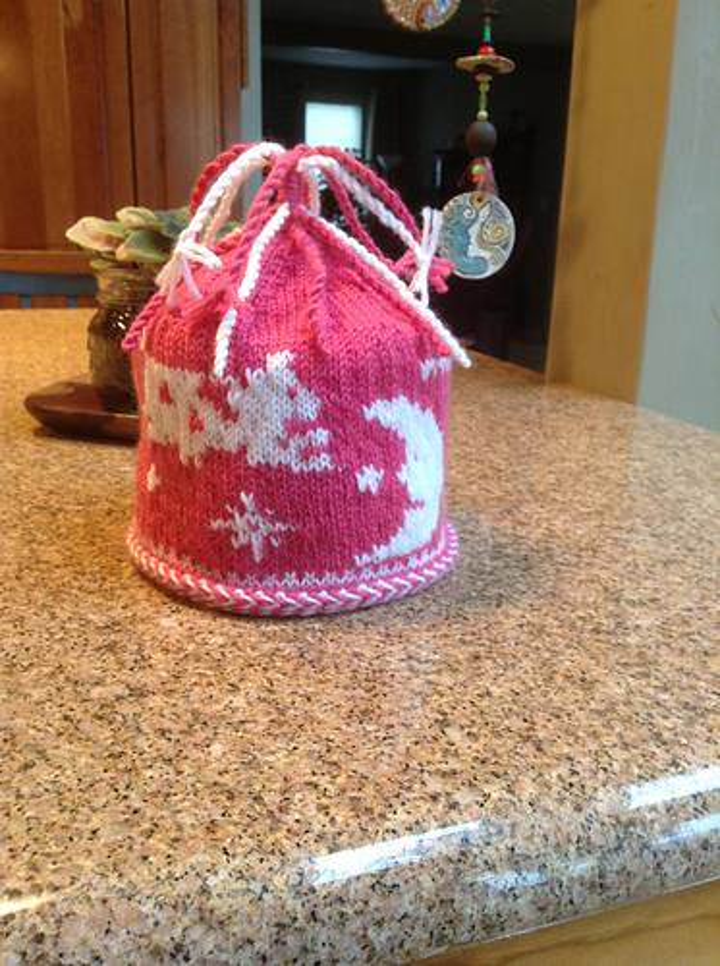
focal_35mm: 33
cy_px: 483
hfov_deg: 42.8
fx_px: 918
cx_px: 360
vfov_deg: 55.4
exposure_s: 1/24
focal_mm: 3.3
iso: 80
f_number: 2.4
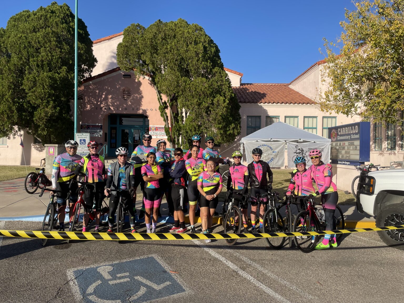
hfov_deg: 67.3
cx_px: 202
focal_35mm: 26
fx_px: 303
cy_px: 152
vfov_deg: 53.1
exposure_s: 1/2959
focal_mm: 4.2
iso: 32
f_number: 1.6
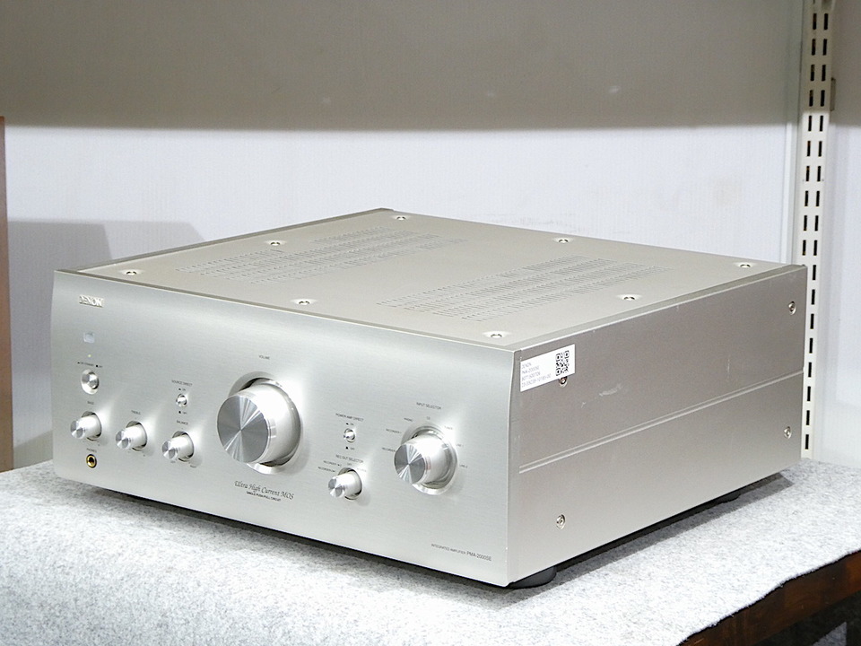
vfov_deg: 16.4
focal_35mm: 90
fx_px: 2239
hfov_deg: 21.8
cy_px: 323
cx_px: 430
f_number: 6.3
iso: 400
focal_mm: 16.1
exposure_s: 1/5
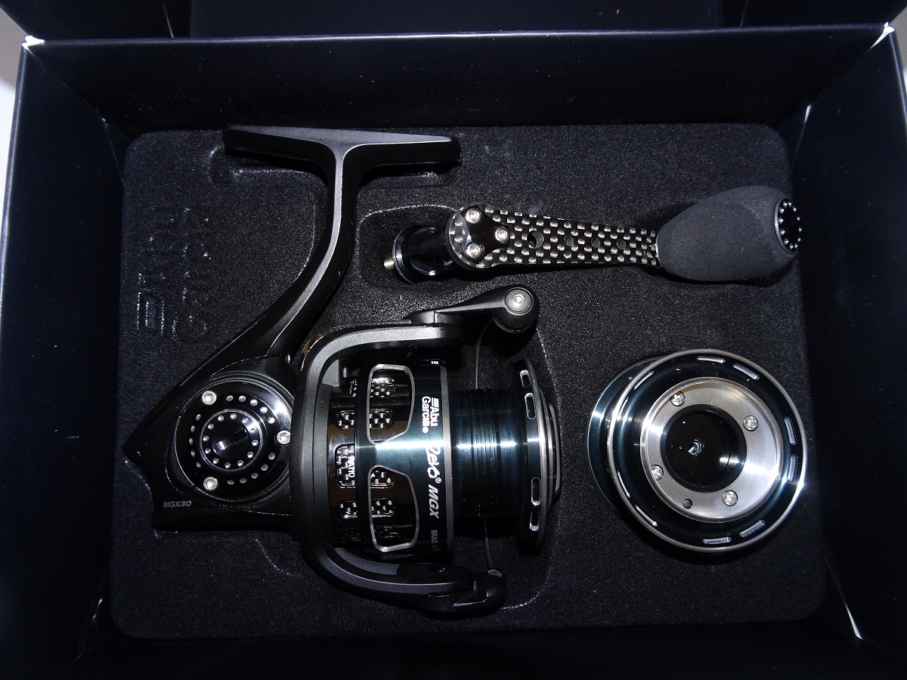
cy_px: 340
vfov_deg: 56.8
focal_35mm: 24
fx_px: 629
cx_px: 454
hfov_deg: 71.6
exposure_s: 1/8
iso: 125
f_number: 3.5
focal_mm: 4.1
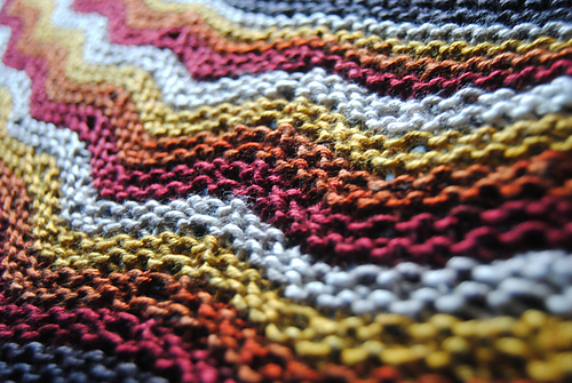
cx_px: 286
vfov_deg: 32.0
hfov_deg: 46.3
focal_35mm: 42
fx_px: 668
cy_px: 192
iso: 250
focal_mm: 28
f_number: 4
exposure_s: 1/30
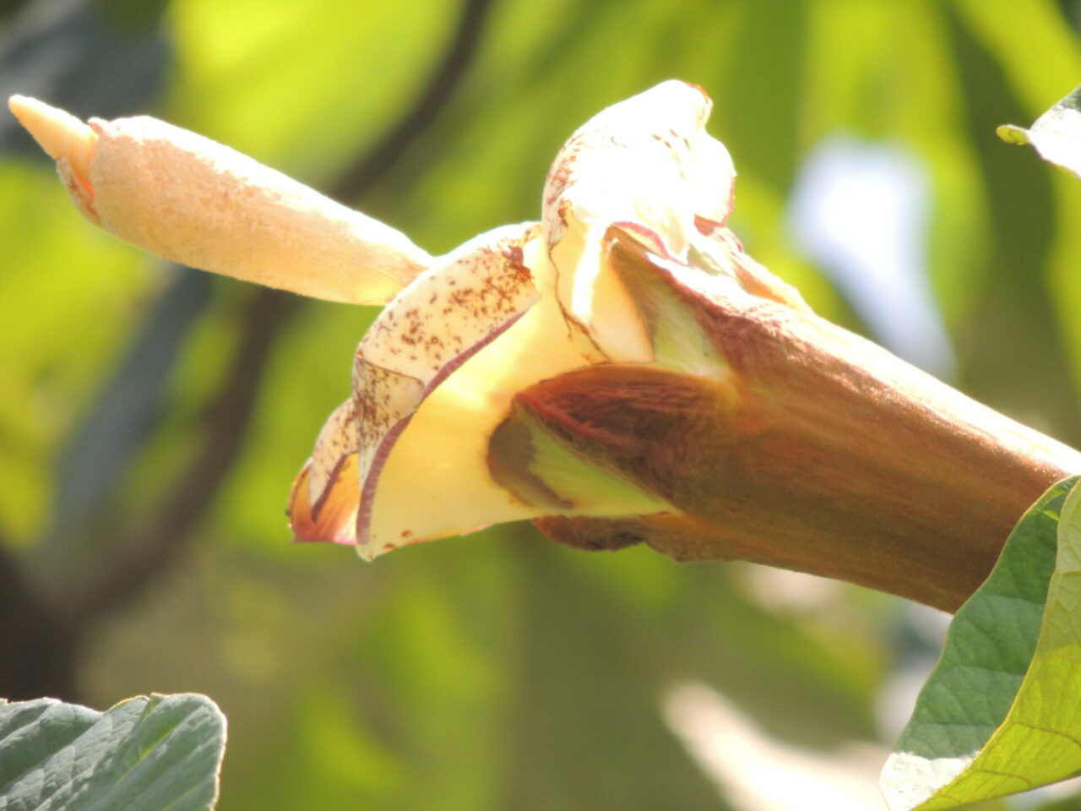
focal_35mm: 1000
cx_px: 540
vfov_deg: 1.5
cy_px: 406
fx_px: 31228
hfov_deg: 2.0
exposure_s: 1/500
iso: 400
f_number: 5.9
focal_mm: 180
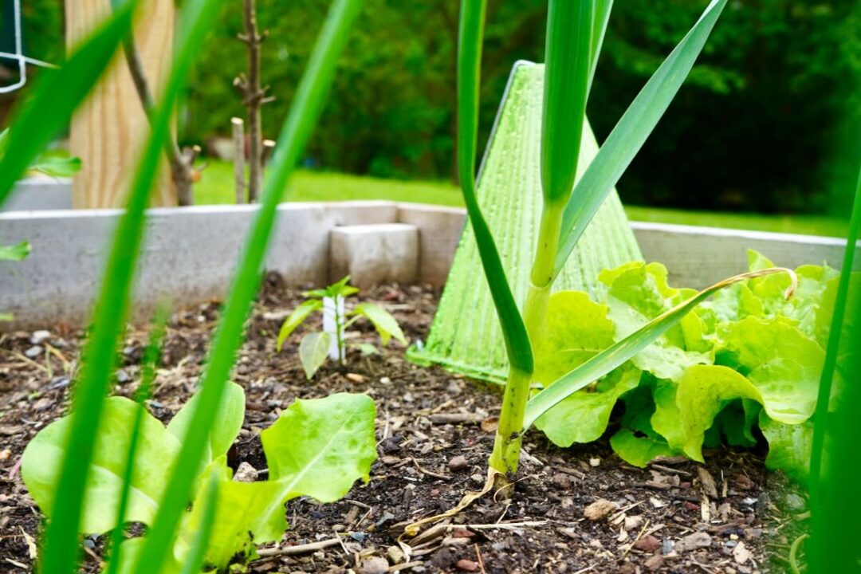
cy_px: 287
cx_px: 430
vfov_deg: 40.0
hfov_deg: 57.2
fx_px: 789
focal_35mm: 33
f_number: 6.3
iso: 100
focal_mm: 33
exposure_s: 1/100
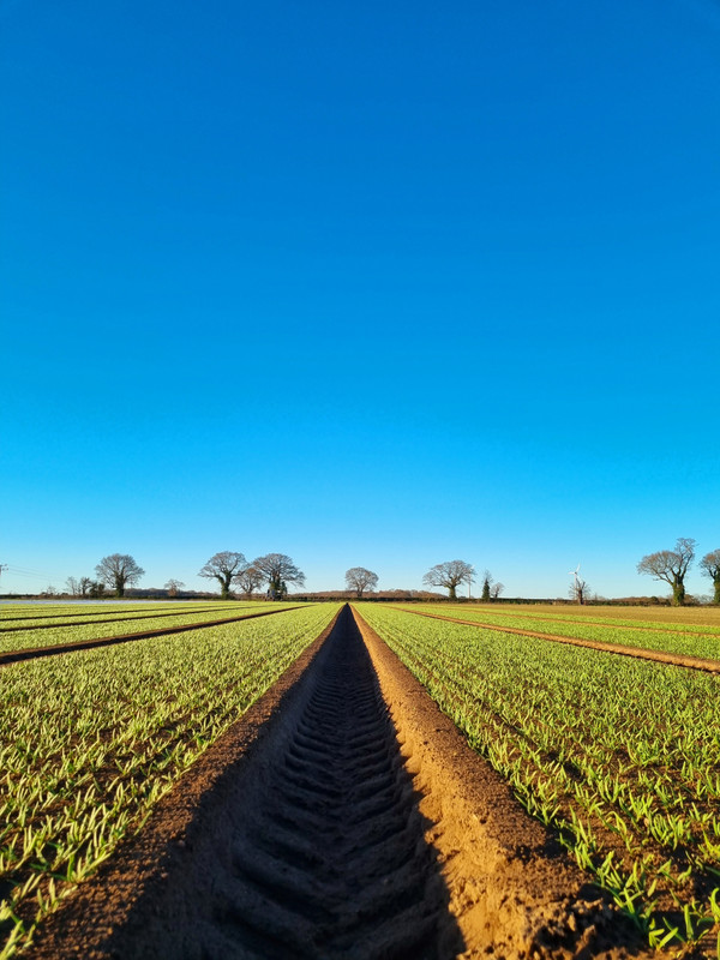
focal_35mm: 26
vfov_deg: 67.3
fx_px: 721
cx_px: 360
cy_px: 480
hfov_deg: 53.1
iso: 50
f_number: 1.8
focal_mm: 5.4
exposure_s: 1/1667
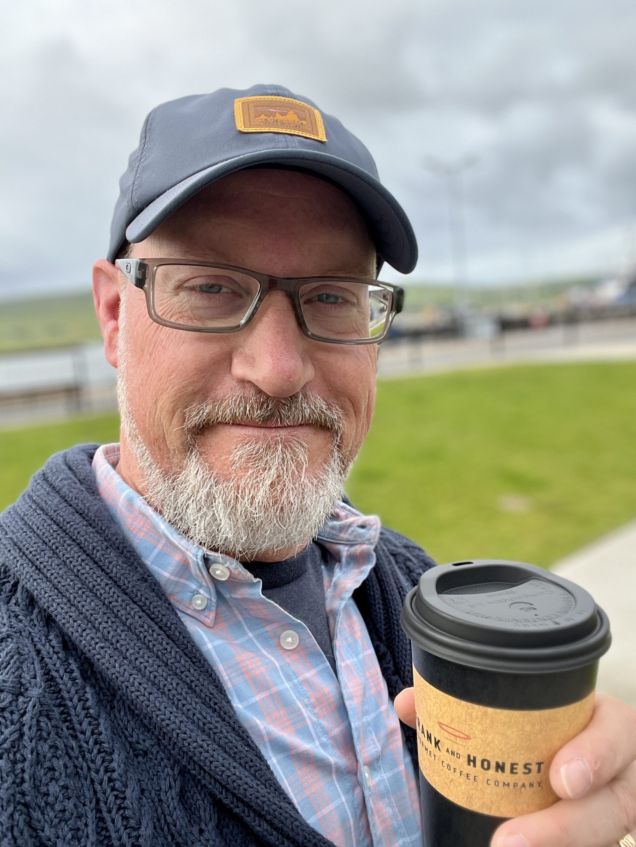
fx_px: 735
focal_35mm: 30
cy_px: 424
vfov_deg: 60.0
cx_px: 318
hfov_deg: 46.8
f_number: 2.2
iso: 32
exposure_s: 1/187
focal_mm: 2.71
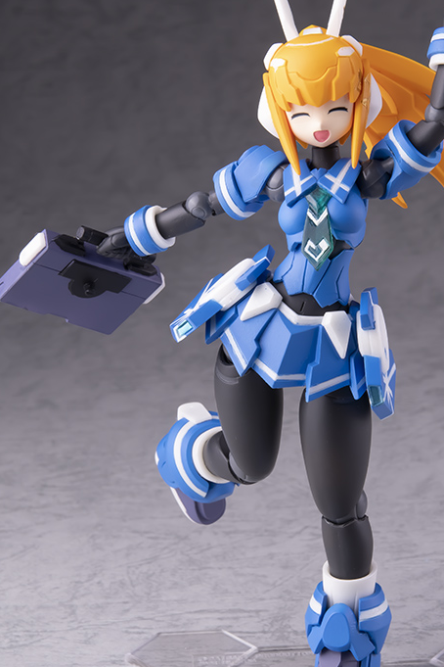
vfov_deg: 15.6
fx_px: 2423
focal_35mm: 131
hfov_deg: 10.5
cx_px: 259
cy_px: 334
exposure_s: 1/2
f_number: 20
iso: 100
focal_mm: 70
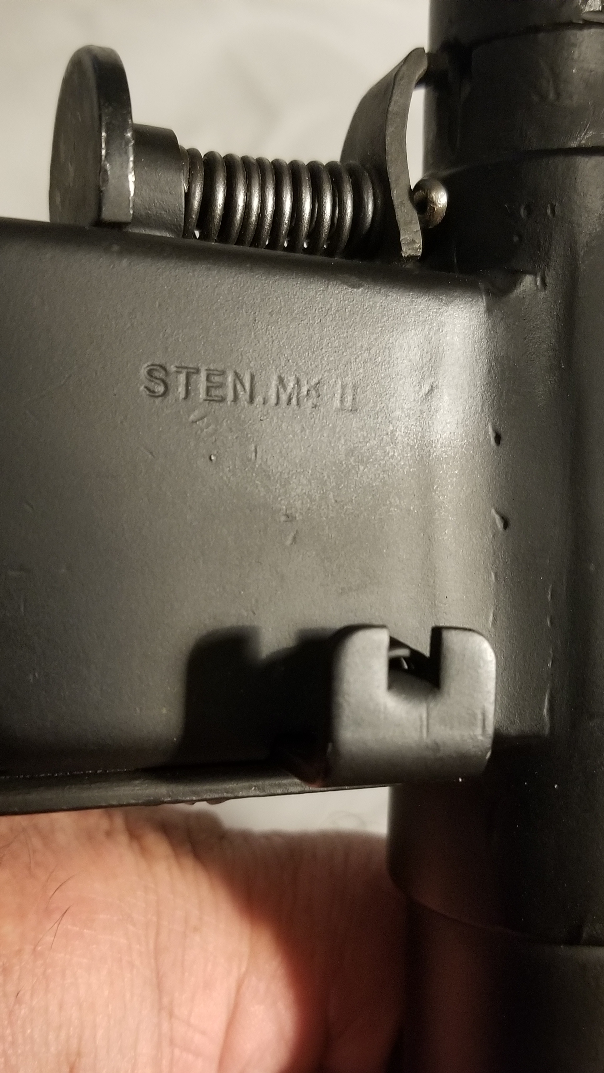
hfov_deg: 31.1
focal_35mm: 38
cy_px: 539
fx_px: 1082
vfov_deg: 52.8
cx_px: 365
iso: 250
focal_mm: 4.3
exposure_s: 1/30
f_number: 1.7
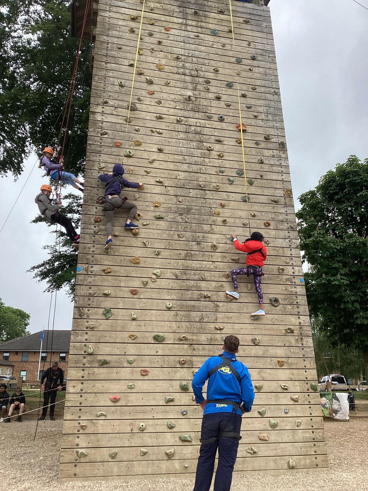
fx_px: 439
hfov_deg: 45.4
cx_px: 184
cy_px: 246
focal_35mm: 31
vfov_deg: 58.4
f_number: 2.4
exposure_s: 1/420
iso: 25
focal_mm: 3.3
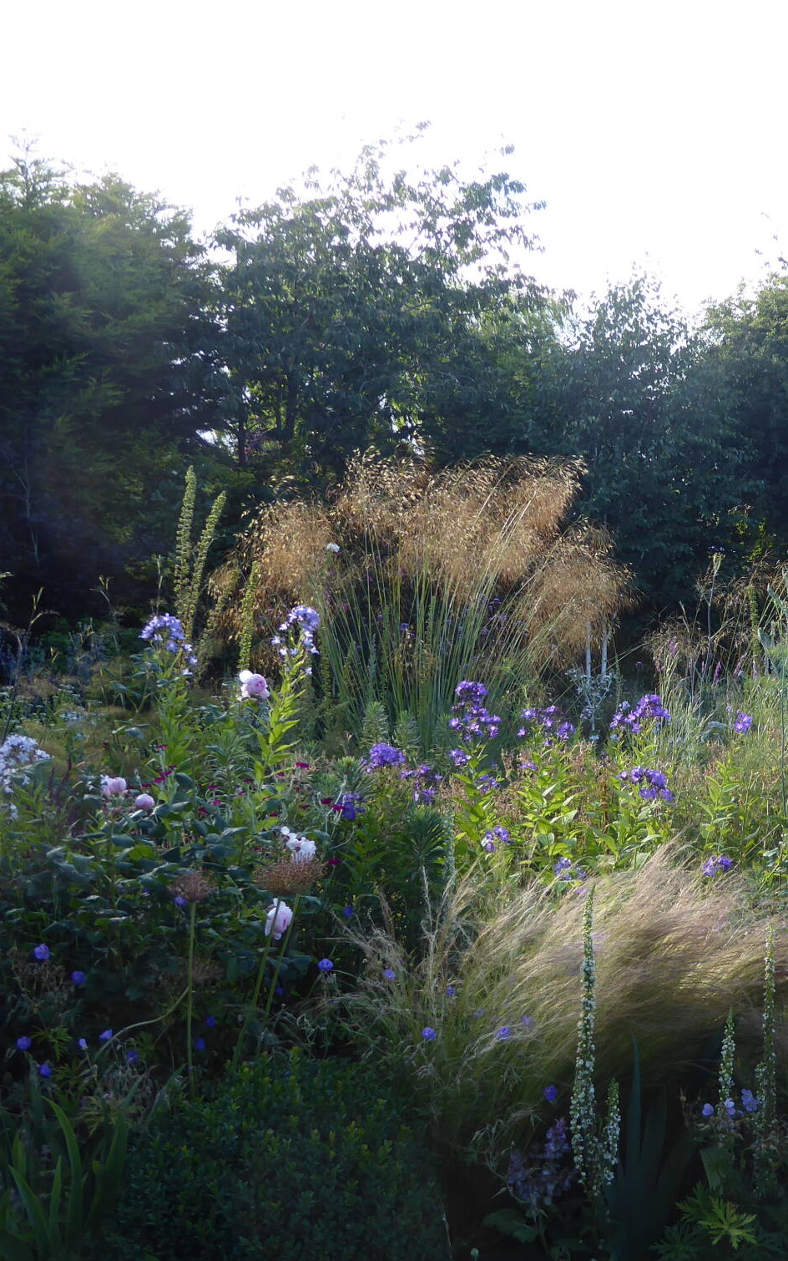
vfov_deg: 43.5
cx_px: 690
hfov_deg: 27.1
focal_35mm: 46
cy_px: 625
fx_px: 1580
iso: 80
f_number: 3.5
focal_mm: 5.4
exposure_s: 1/160
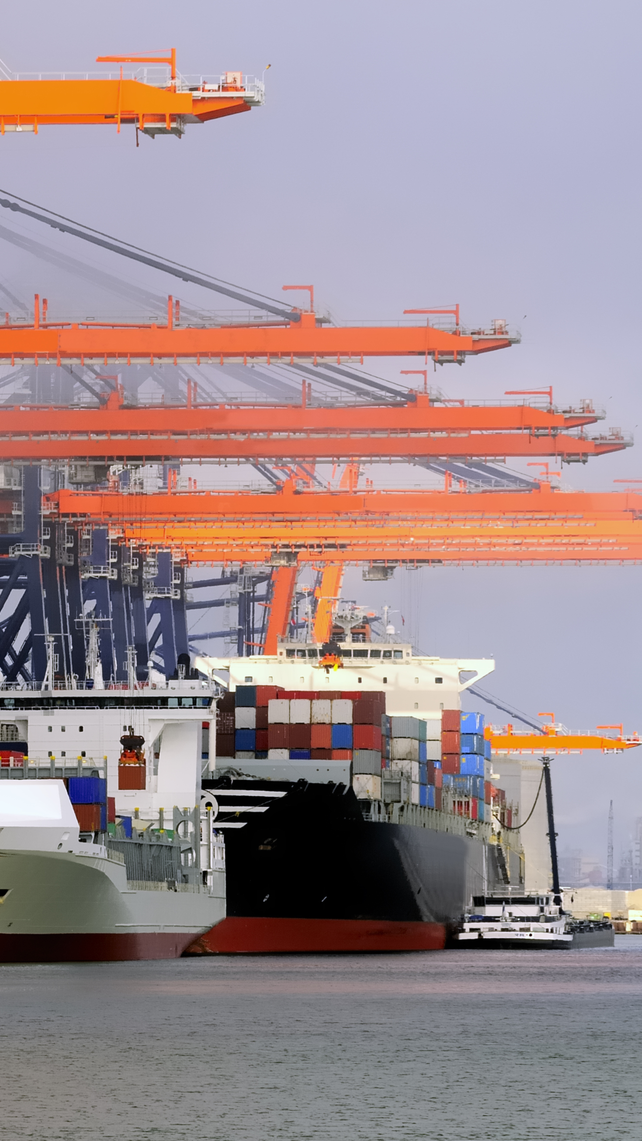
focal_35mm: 335
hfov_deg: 3.6
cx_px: -259
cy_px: 530
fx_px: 10140
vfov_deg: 6.4
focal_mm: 130
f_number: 8
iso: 200
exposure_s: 1/640
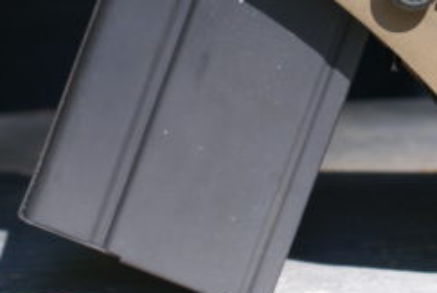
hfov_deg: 18.0
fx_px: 1350
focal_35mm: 111
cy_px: -13
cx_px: 412
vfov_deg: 12.2
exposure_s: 1/60
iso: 100
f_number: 5.6
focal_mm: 30
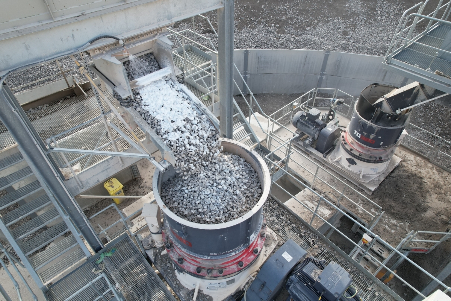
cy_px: 150
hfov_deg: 78.6
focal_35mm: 22
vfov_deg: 57.2
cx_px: 226
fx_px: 276
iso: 110
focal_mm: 8.38
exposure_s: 1/240
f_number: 2.8
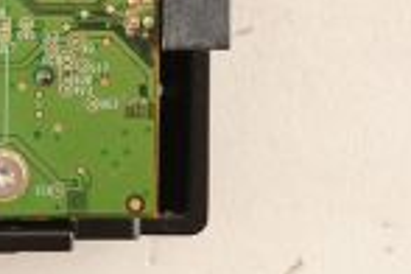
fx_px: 2329
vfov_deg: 6.6
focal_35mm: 204
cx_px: -403
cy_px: -206
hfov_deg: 9.4
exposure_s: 1/200
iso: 1600
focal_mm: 50
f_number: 11
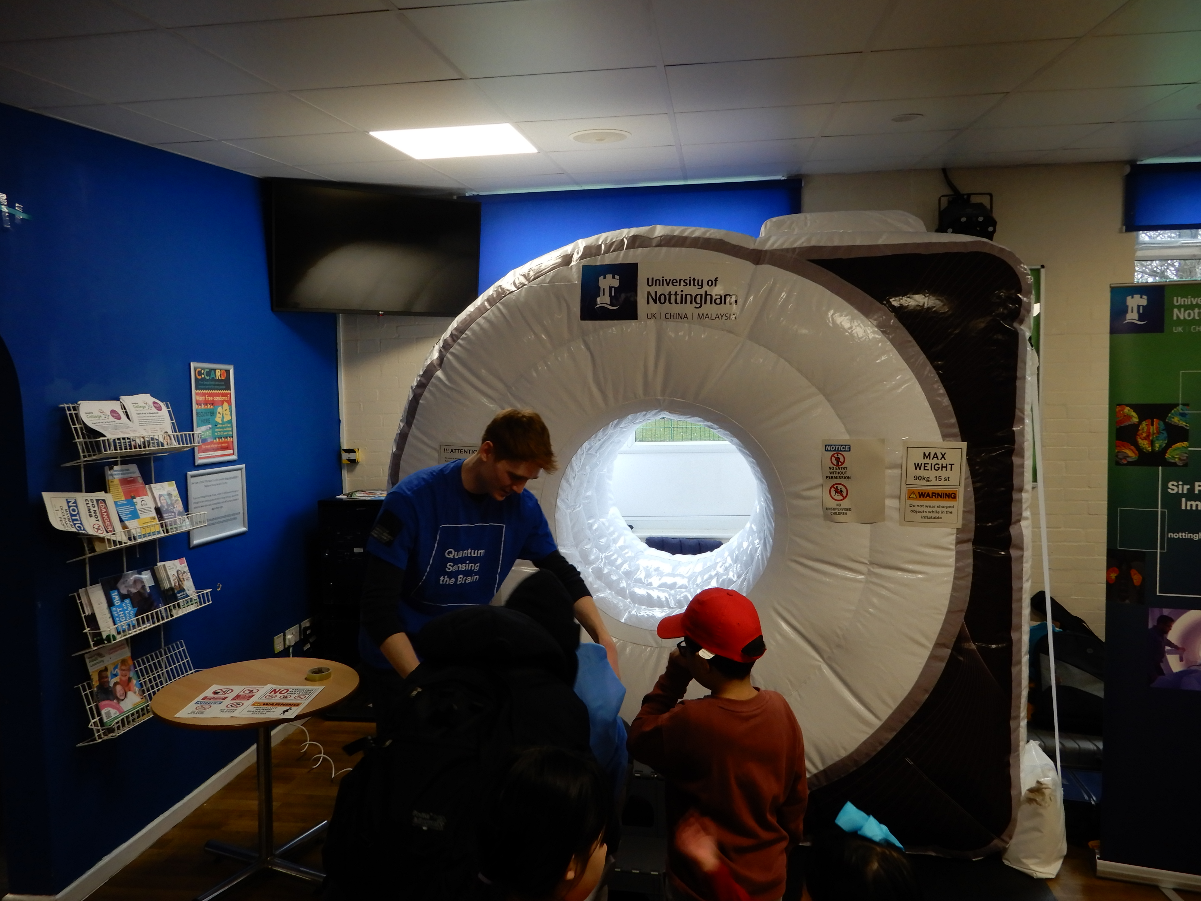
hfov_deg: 71.6
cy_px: 450
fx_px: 833
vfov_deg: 56.8
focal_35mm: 24
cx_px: 600
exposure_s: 1/25
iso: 180
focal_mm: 4.3
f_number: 4
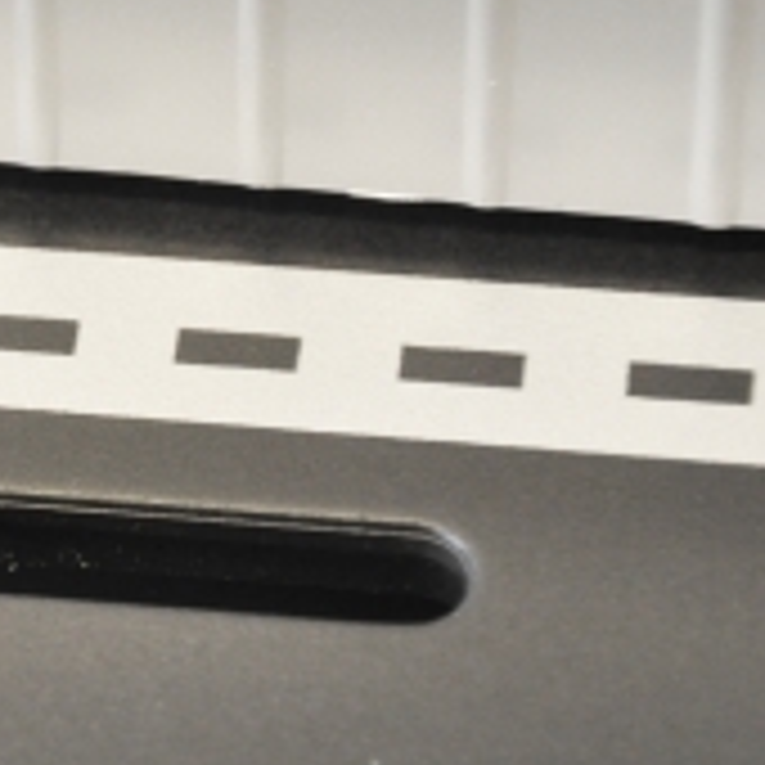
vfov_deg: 4.4
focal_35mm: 394
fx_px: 9857
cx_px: -234
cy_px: 414
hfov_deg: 4.4
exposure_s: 1/30
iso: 1000
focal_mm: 105
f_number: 5.6
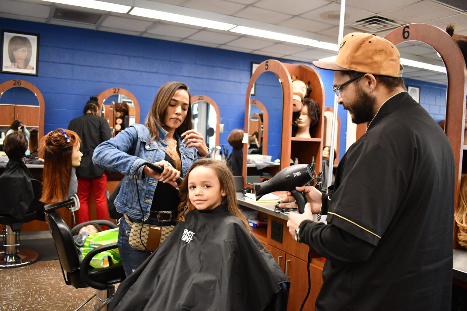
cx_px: 234
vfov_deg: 43.6
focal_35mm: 30
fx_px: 389
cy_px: 156
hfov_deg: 61.9
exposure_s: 1/125
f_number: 3.8
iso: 2800
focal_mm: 20
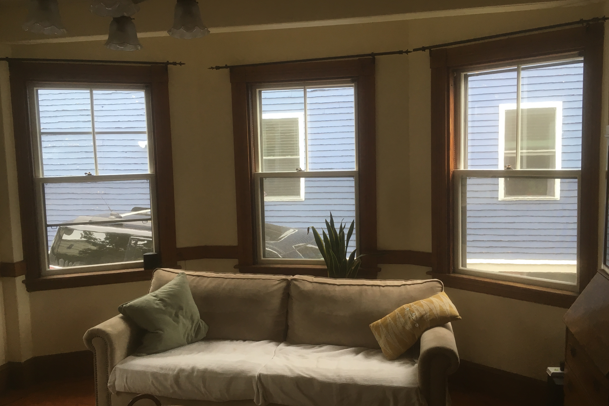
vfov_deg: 42.3
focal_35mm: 31
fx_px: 524
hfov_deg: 60.3
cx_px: 308
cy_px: 201
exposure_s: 1/40
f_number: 2.2
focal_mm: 4.15
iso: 32
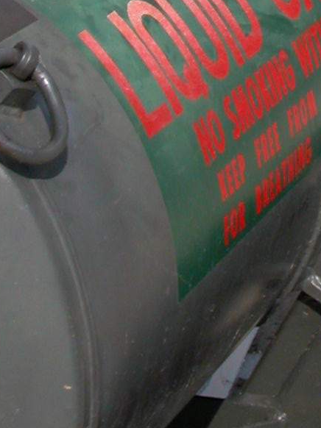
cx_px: 319
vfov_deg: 9.6
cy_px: -277
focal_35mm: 198
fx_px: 2450
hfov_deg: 7.5
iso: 100
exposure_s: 1/356
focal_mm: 11.6
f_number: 7.5
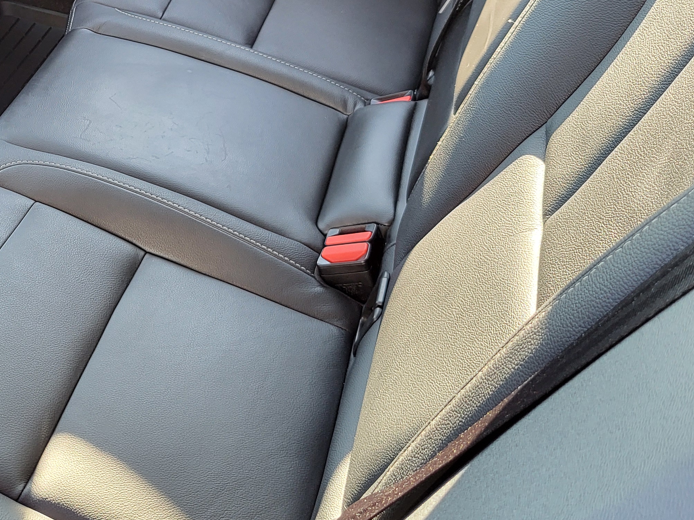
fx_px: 1043
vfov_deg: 27.7
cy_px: 131
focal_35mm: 52
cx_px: 77
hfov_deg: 34.8
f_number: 1.8
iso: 200
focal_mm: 5.4
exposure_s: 1/60
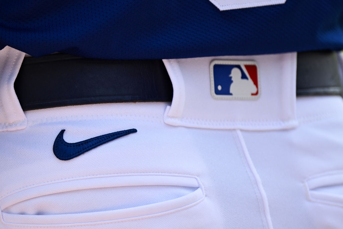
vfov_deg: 2.3
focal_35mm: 600
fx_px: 5717
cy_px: 114
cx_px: 172
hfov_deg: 3.4
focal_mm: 400
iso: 800
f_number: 4
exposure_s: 1/3200
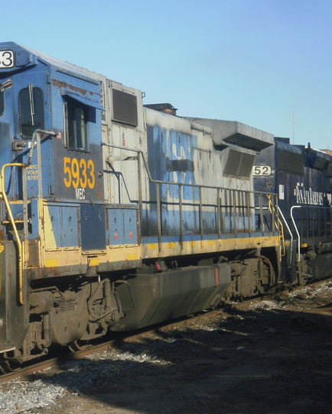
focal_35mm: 98
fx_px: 1203
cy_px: 185
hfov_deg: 15.6
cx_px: 86
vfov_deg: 19.5
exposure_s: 1/125
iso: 100
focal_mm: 11.3
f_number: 13
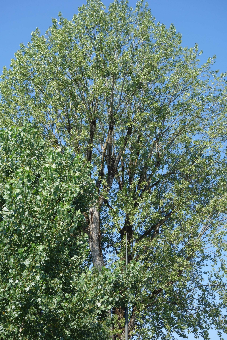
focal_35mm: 54
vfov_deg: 36.9
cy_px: 170
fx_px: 511
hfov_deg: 25.1
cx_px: 114
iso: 125
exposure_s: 1/250
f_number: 5.6
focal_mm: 19.98
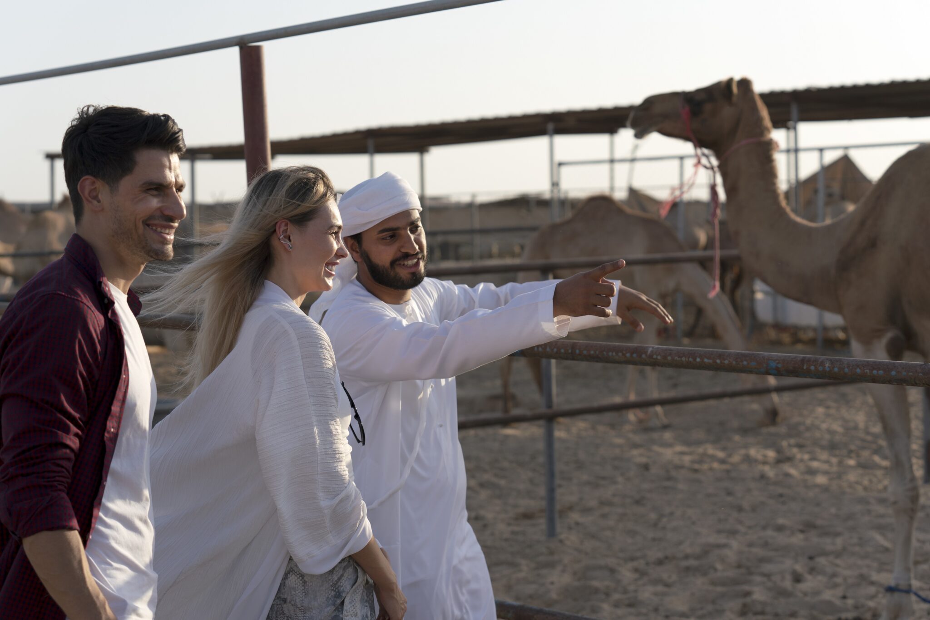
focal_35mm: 70
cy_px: 310
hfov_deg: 28.8
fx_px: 1808
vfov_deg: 19.5
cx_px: 465
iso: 200
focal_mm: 70
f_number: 4.5
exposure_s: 1/1000
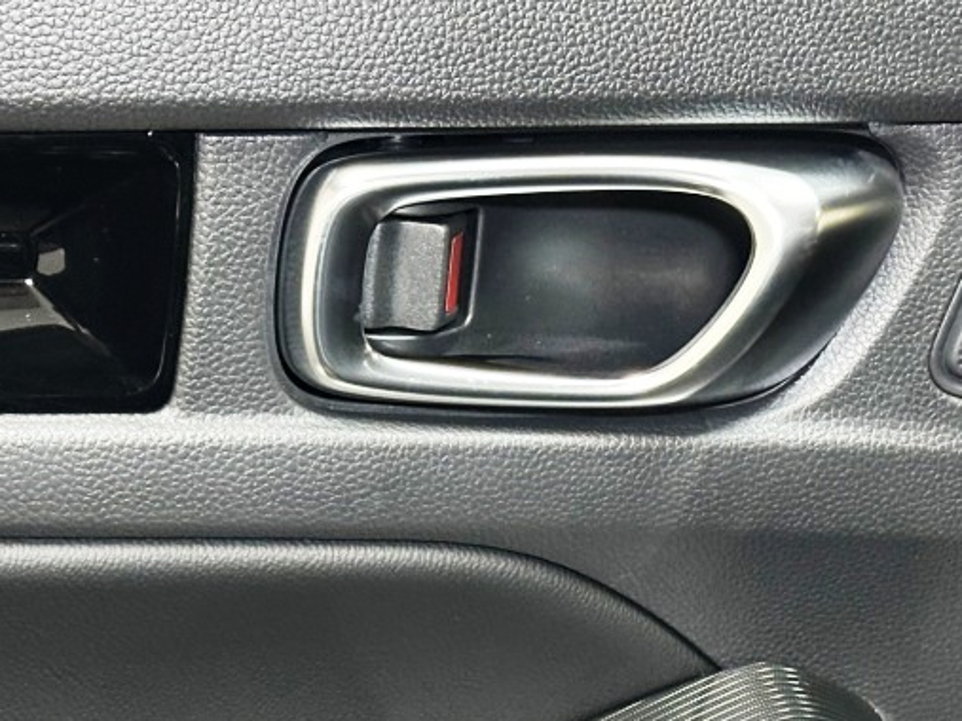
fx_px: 2695
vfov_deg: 15.0
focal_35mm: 97
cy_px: 683
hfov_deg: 20.2
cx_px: 450
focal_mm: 6.86
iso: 640
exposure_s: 1/30
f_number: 1.78
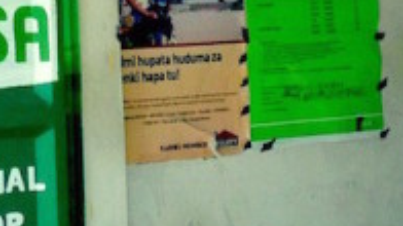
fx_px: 2125
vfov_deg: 6.0
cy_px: -175
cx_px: 86
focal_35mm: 199
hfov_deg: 10.8
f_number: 2.4
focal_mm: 4.28
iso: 50
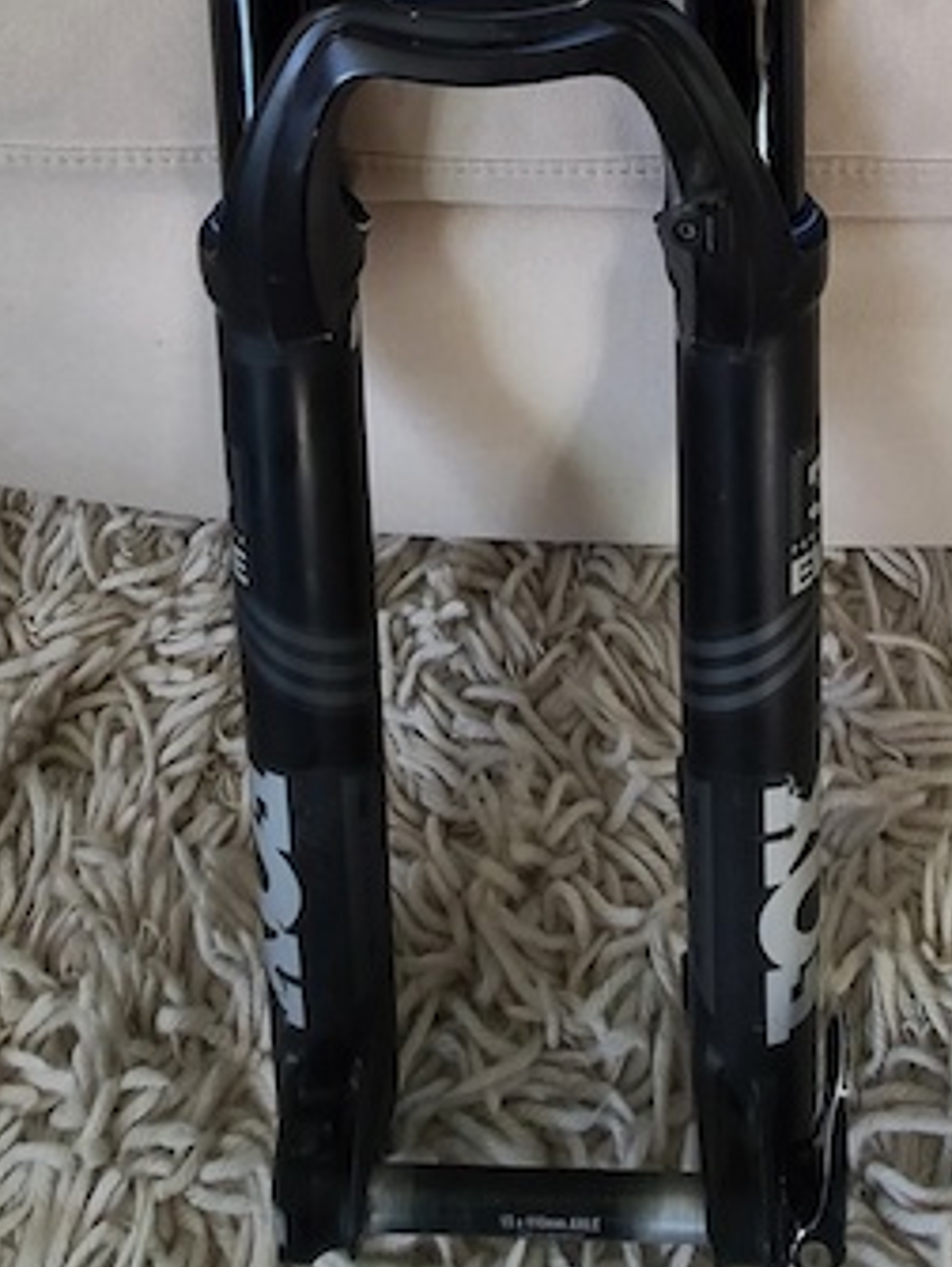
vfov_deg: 41.5
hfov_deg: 45.3
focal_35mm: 31
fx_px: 1135
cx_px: 563
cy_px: -227
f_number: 2.2
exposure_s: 1/59
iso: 200
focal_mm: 2.2
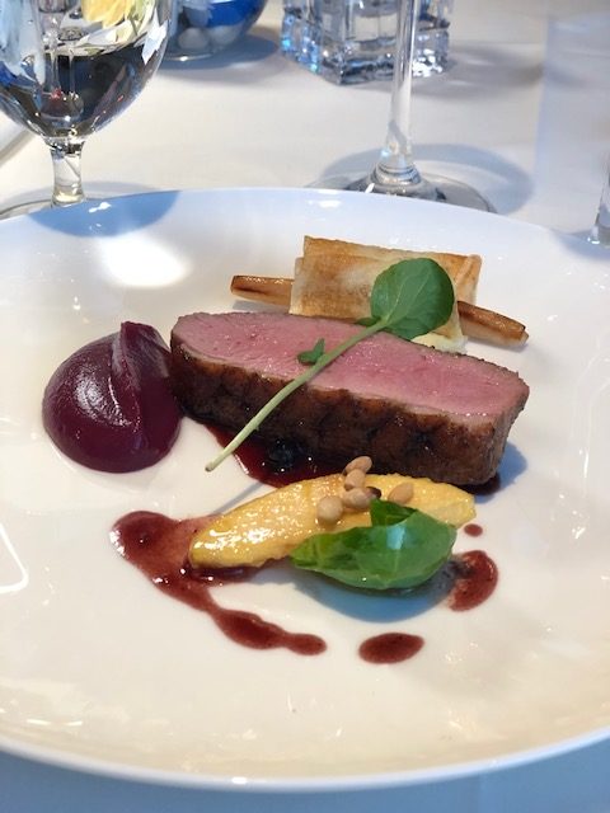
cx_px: 305
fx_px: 1339
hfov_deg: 25.7
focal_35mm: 57
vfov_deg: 33.8
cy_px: 406
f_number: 2.8
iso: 100
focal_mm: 6.6
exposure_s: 1/30
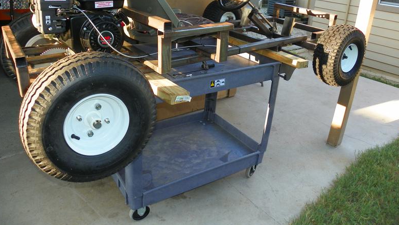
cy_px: 74
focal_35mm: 29
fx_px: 307
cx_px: 198
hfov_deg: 66.0
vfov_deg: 39.7
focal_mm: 4.6
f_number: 2.8
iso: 64
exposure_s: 1/100
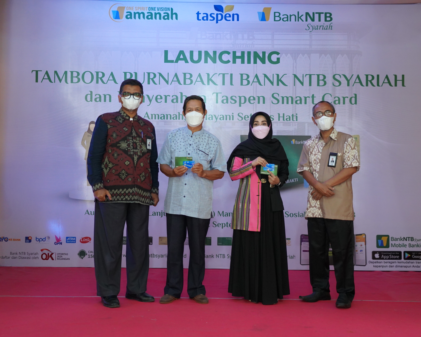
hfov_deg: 44.8
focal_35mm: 41
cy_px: 165
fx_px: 511
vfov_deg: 36.5
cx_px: 215
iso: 4000
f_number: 4
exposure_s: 1/160
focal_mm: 35
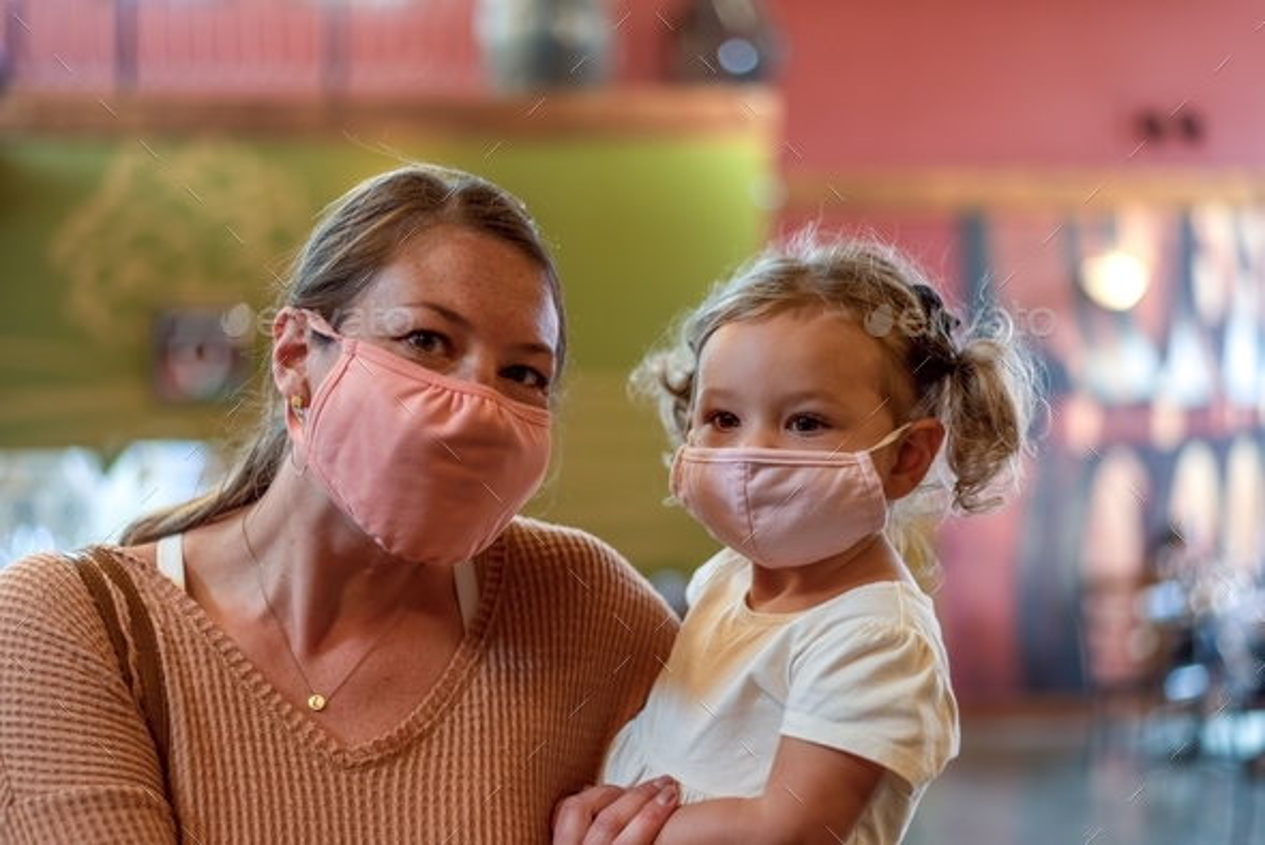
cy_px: 422
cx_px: 632
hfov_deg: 39.6
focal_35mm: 50
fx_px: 1758
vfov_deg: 27.0
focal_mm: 50
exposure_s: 1/200
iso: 400
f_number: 1.8
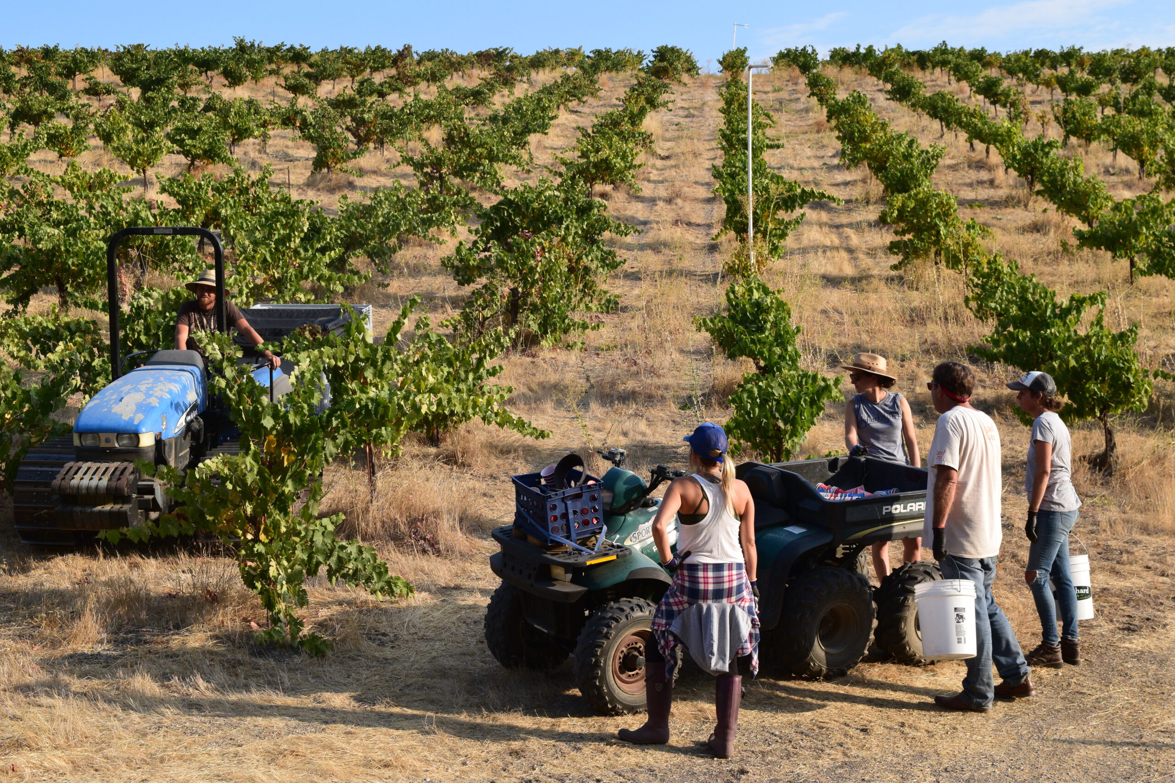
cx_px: 588
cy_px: 392
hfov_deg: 37.8
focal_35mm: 52
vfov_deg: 25.8
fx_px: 1714
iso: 400
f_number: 11
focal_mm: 35
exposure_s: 1/400
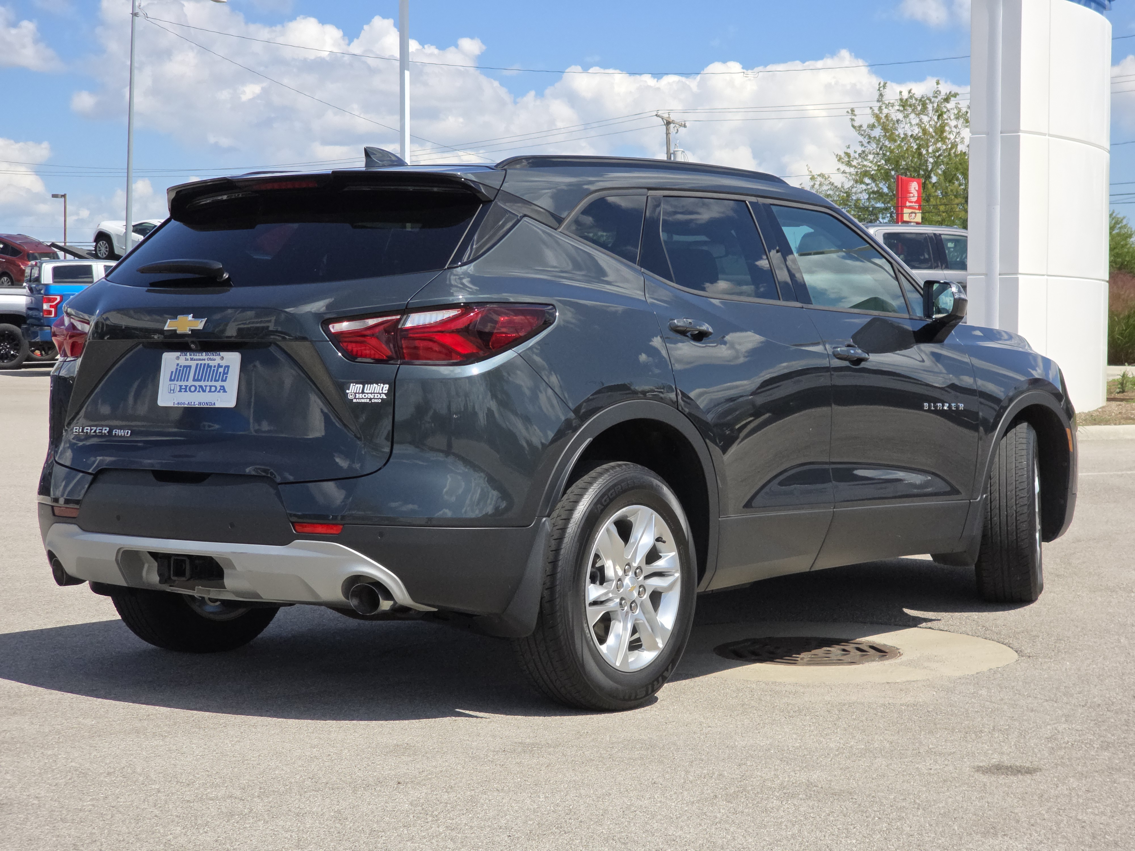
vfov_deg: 21.3
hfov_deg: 28.2
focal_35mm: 69
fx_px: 2262
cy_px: 426
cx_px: 568
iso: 50
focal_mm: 7.9
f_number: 2.4
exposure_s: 1/2296
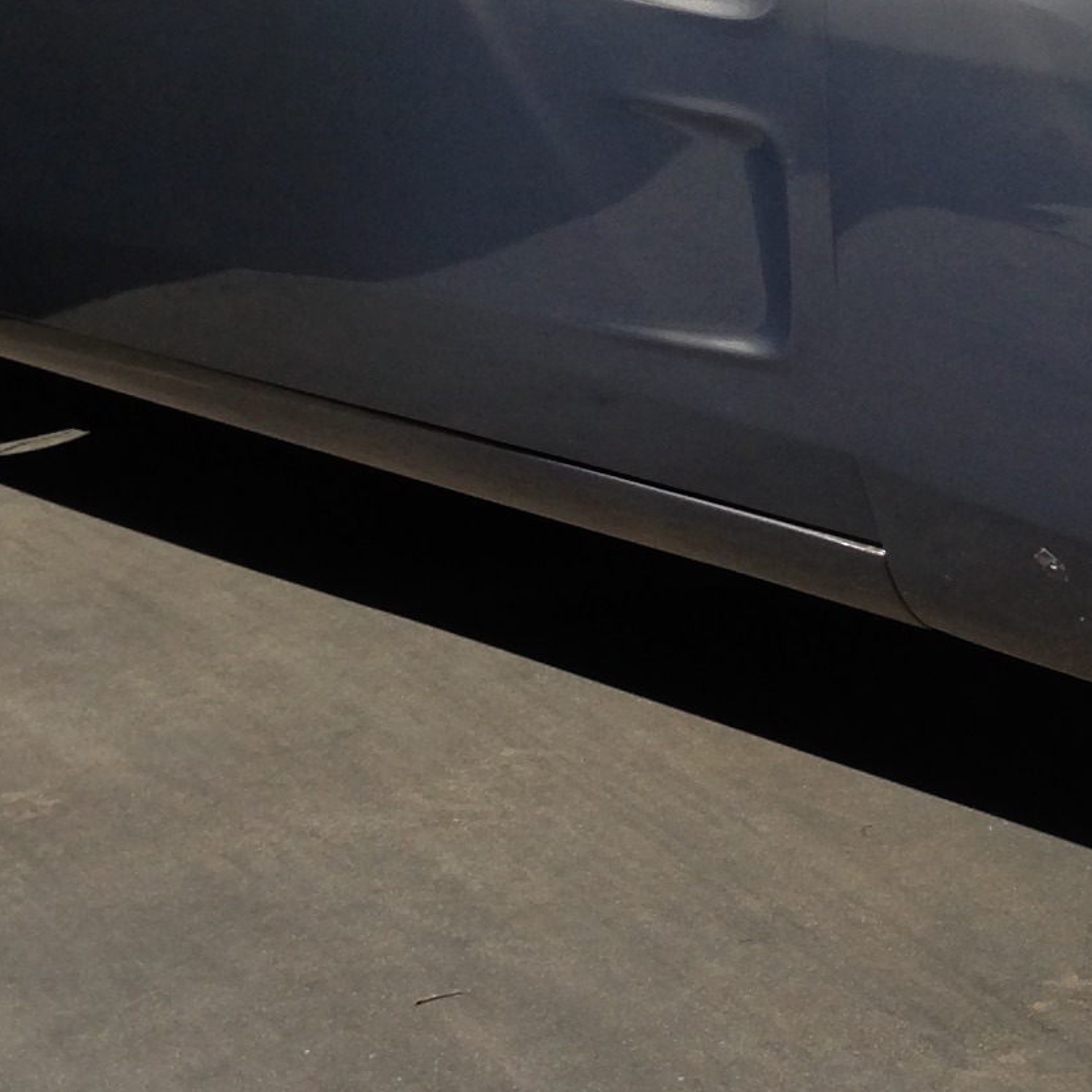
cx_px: 1416
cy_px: -17
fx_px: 4069
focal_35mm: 114
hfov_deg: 14.6
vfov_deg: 15.0
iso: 50
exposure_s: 1/1120
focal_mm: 4.12
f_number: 2.4
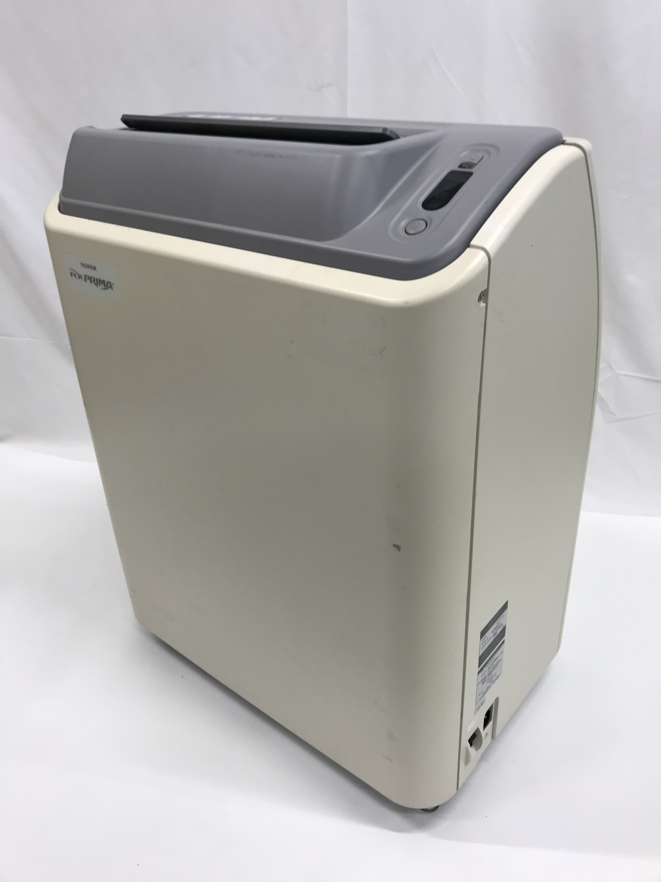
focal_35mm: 28
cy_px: 441
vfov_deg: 63.4
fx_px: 713
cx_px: 330
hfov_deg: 49.7
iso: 32
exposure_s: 1/60
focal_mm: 3.99
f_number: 1.8
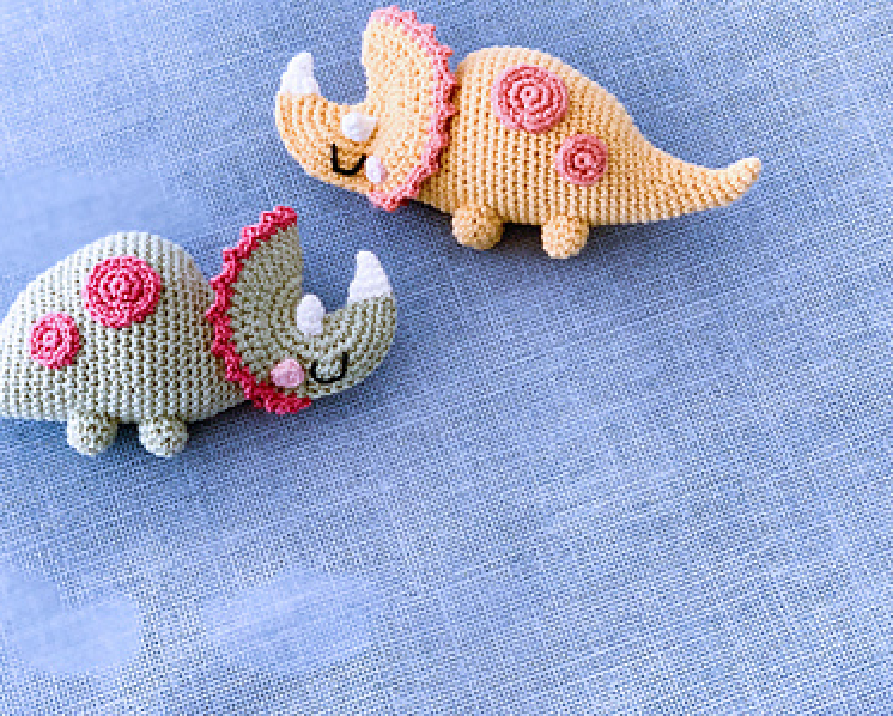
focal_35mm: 68
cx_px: 371
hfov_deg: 27.8
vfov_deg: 22.5
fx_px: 1799
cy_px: 284
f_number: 2.4
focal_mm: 6
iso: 40
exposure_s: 1/120
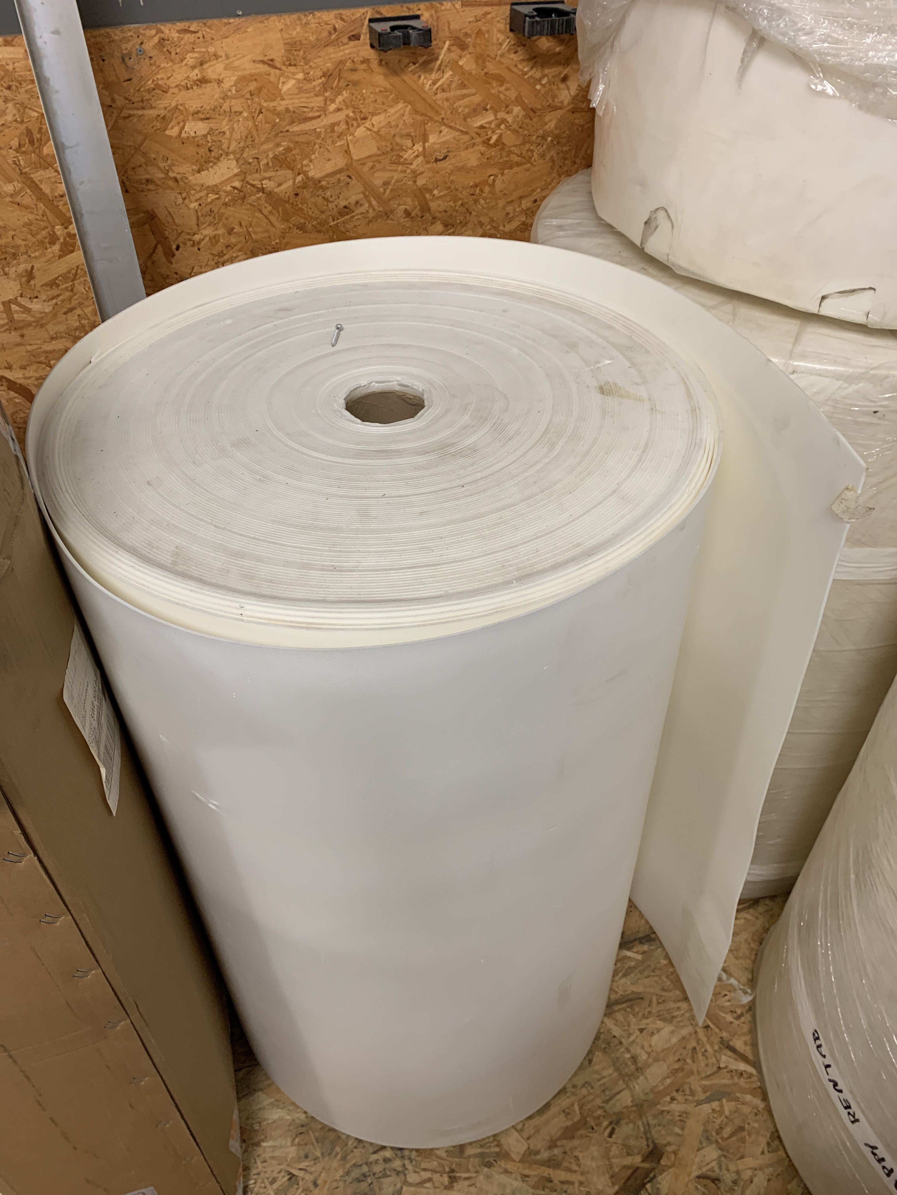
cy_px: 598
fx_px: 898
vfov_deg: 67.3
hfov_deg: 53.1
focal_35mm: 26
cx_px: 448
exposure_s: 1/50
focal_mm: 4.25
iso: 80
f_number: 1.8
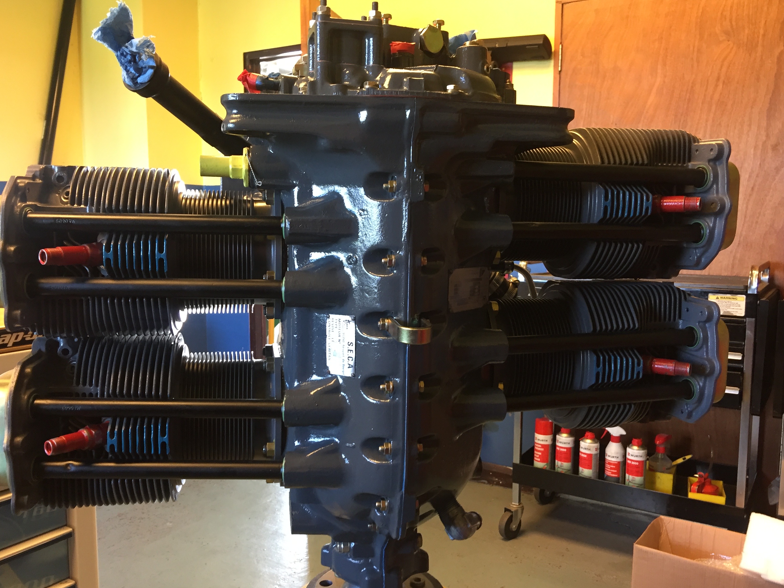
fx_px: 702
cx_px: 385
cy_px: 300
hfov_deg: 58.3
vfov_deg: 45.4
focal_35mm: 31
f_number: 2.2
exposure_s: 1/33
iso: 125
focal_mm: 4.15
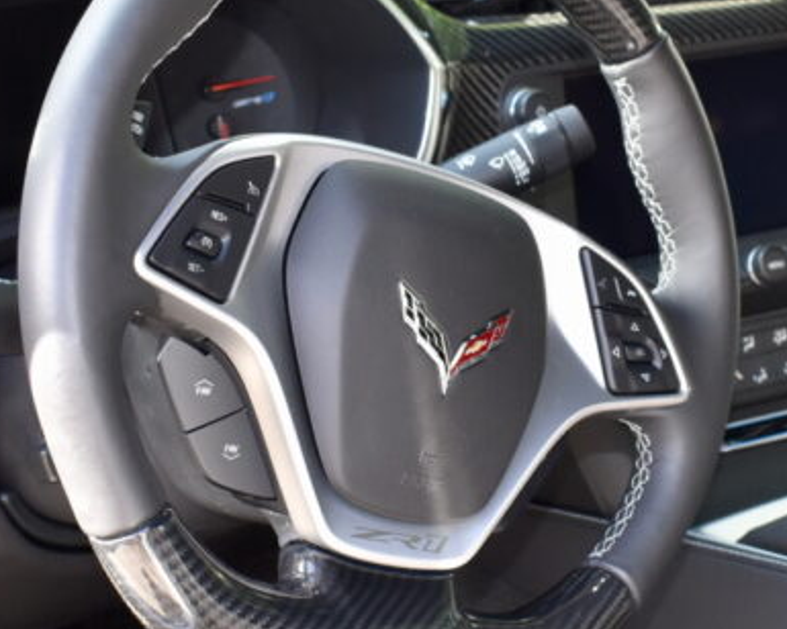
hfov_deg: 20.4
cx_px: 600
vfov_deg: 16.5
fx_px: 2166
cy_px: 404
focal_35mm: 93
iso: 560
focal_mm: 22
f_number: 5
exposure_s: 1/200
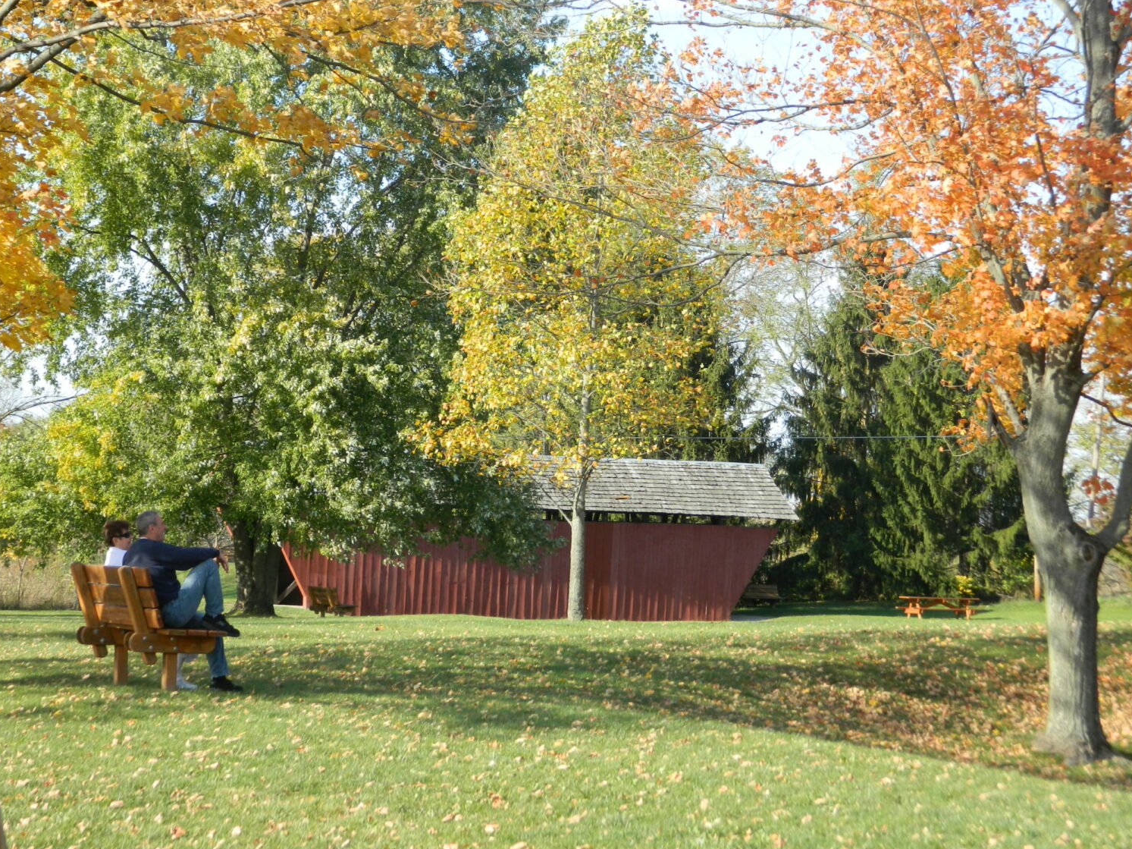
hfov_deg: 18.6
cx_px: 560
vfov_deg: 14.0
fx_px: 3466
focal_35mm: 106
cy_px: 436
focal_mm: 18.6
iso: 80
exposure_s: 1/160
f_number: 4.5
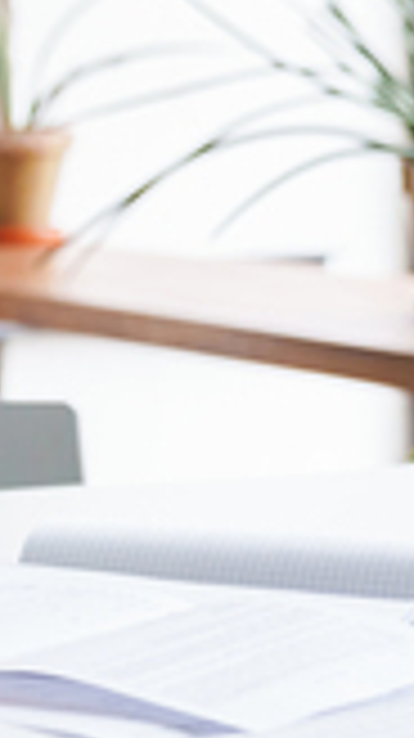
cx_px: -518
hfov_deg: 6.2
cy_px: -4
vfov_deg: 11.3
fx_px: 3696
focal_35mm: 189
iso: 1000
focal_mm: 50
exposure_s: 1/160
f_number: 2.8
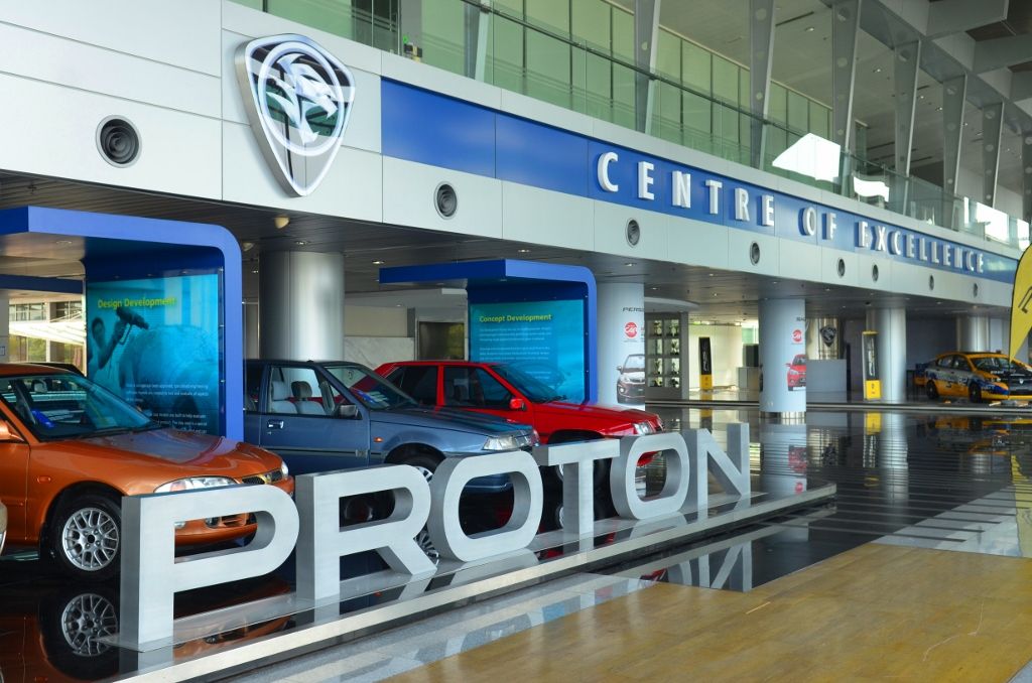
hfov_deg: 49.6
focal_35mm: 39
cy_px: 342
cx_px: 516
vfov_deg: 34.1
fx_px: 1116
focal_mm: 26
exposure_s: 1/100
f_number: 5
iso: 400
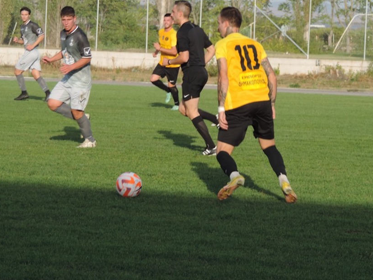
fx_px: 2446
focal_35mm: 227
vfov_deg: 6.5
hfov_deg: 8.7
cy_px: 117
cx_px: 150
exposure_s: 1/320
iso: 80
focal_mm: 33
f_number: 4.6
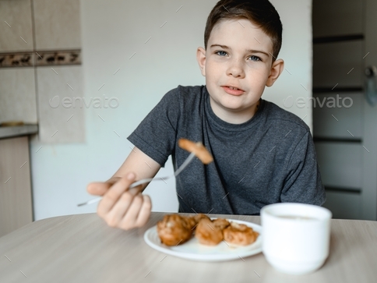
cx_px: 199
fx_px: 447
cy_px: 138
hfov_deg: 45.8
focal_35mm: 41
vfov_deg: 35.1
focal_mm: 35
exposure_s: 1/250
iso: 125
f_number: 1.8
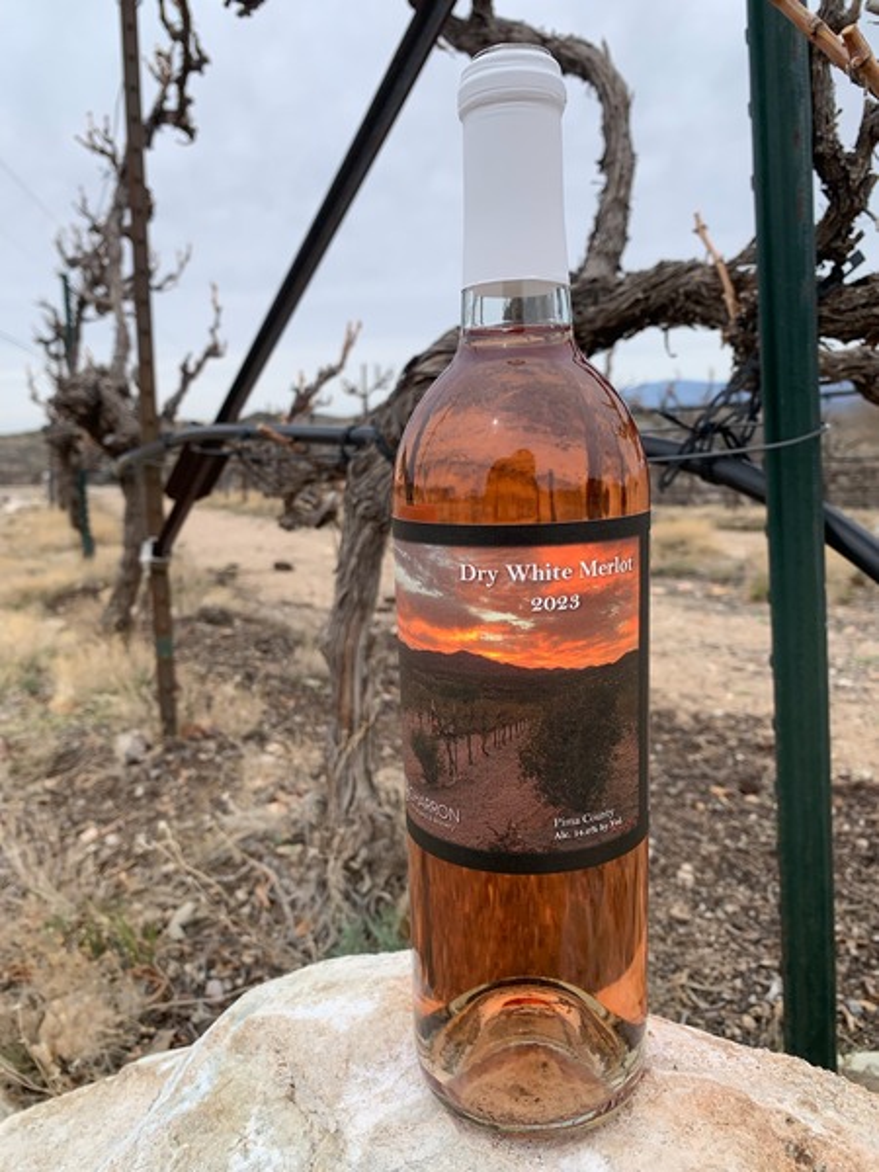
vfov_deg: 67.3
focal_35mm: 26
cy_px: 586
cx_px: 440
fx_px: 880
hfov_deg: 53.1
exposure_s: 1/1661
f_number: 1.8
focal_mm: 4.25
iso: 25
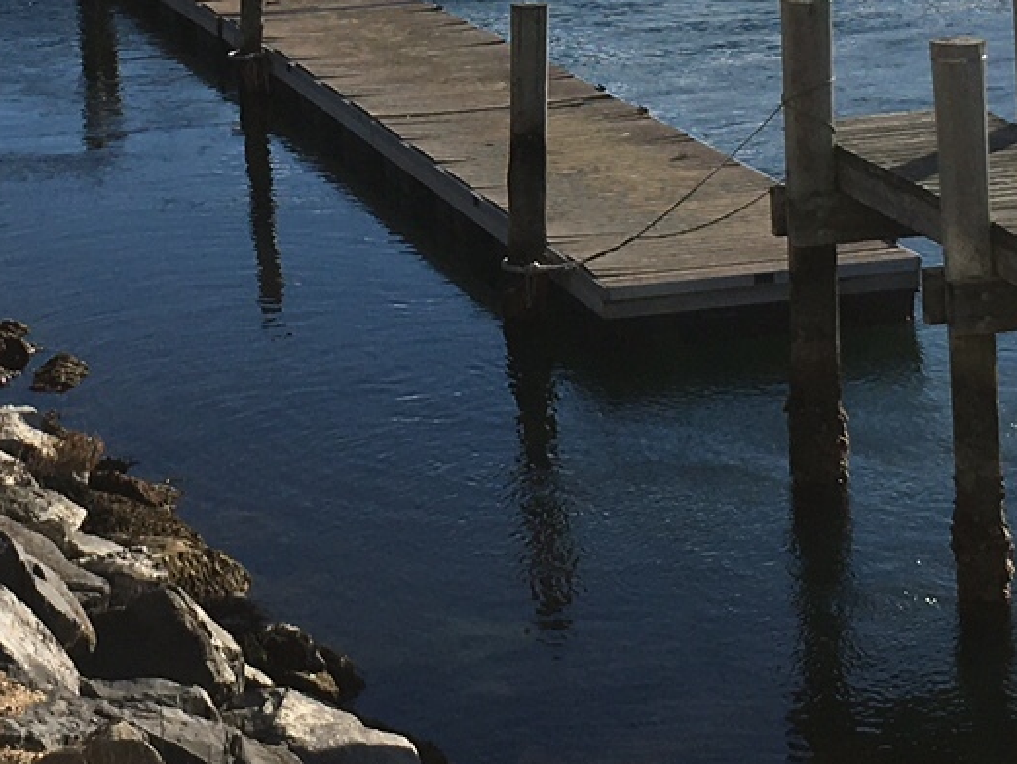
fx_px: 3292
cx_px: 271
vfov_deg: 12.9
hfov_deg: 17.5
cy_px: -119
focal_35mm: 112
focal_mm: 4.15
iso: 25
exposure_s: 1/2481
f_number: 2.2
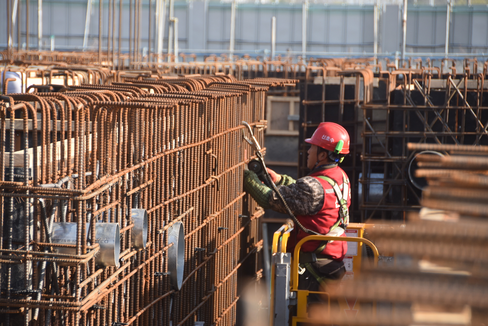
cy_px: 163
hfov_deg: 10.5
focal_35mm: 195
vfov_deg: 7.1
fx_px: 2645
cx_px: 244
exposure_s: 1/500
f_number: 5.6
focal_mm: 130
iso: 280
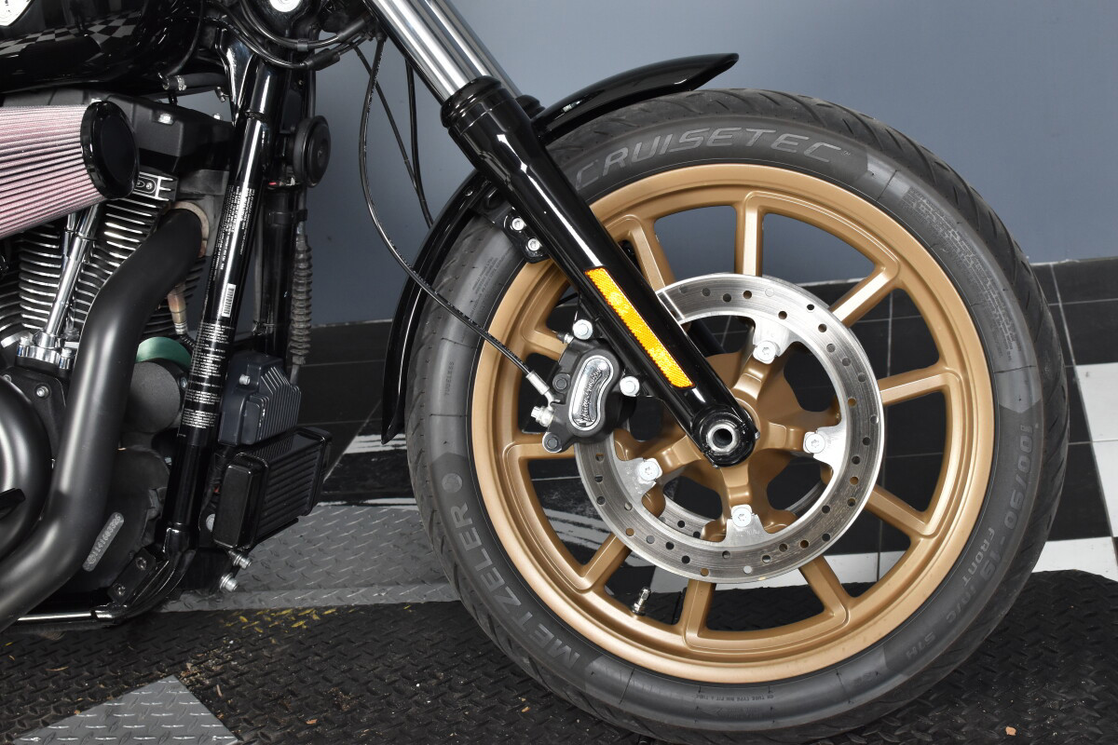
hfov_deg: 37.9
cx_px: 559
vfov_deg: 25.8
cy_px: 372
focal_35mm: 52
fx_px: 1630
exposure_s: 1/160
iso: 800
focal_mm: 35
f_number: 6.3
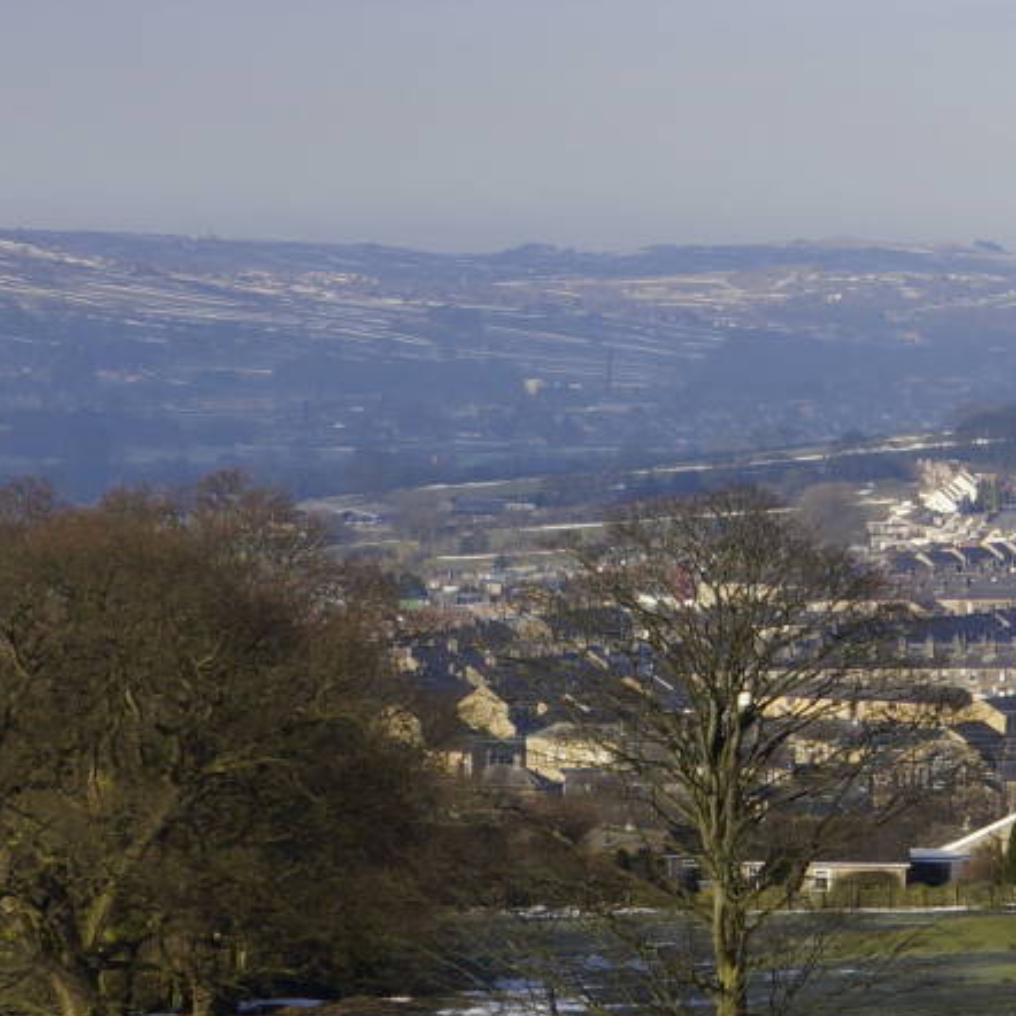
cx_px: 933
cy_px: 274
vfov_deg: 9.6
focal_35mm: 181
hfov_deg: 9.6
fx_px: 6010
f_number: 13
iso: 100
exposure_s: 1/125
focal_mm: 33
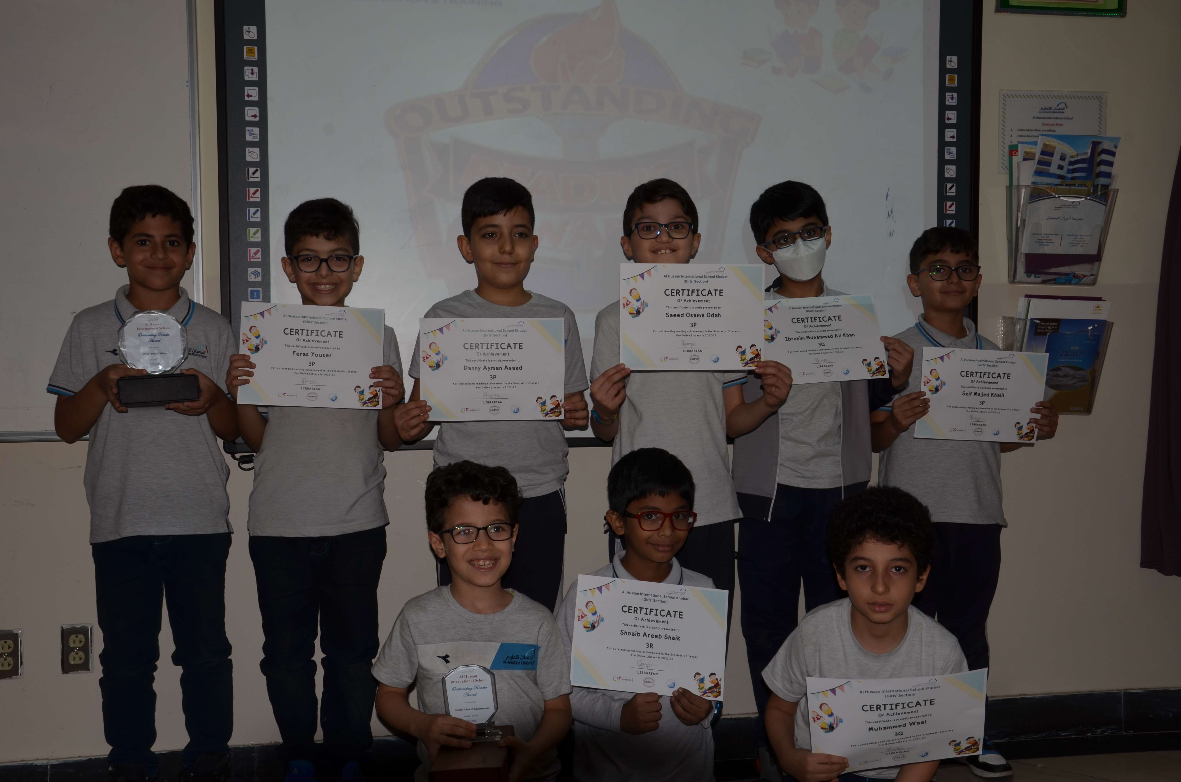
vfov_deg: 35.3
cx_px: 590
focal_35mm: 38
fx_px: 1228
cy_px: 391
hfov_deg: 51.4
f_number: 9.5
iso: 100
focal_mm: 25
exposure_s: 1/60
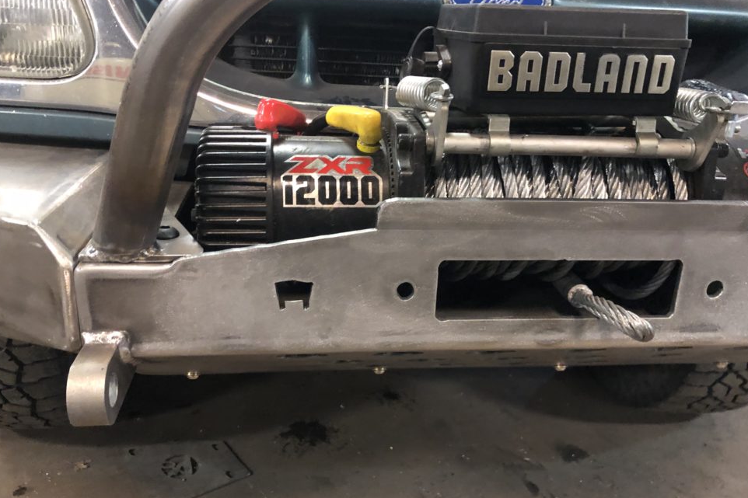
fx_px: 644
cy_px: 263
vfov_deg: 42.3
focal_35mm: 31
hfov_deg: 60.3
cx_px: 368
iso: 80
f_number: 1.8
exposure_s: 1/4
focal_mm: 4
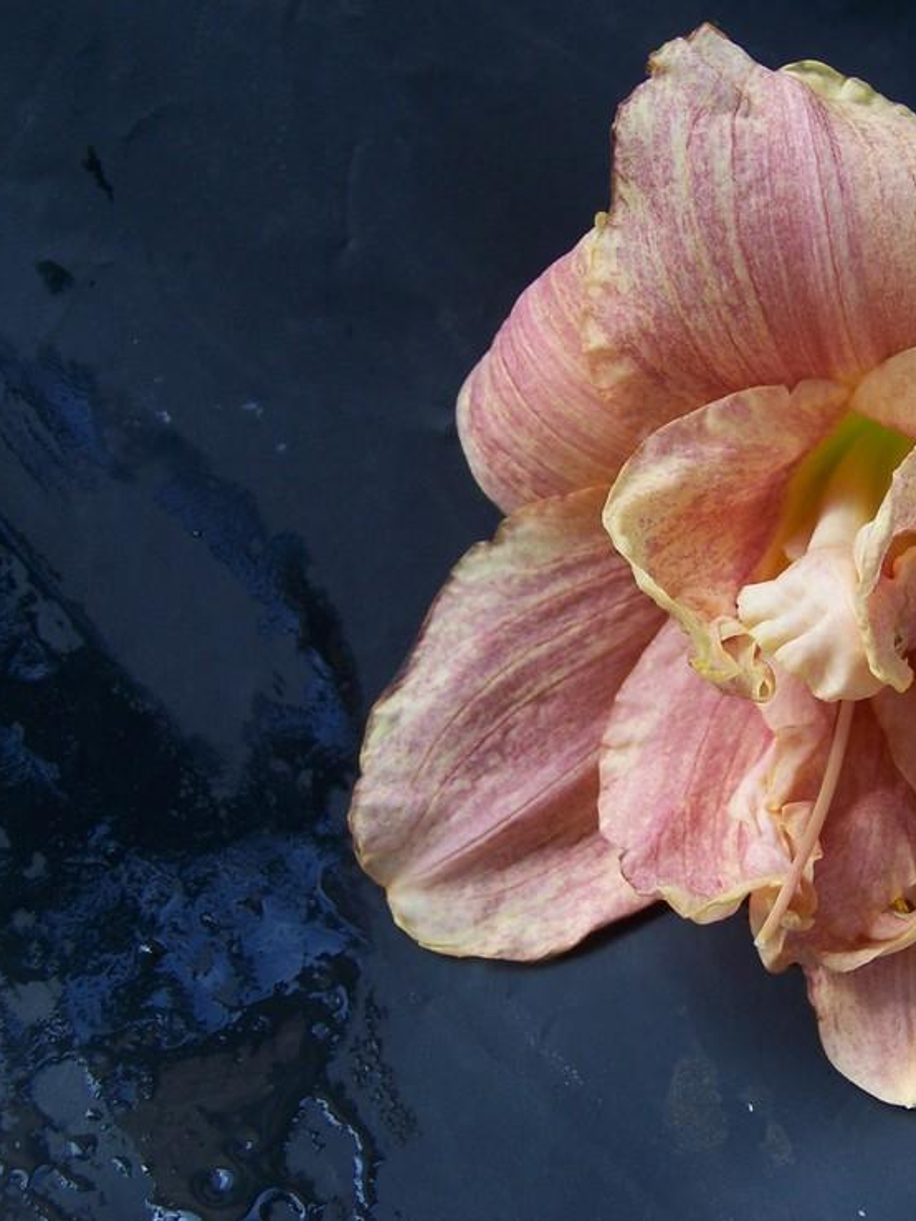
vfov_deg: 29.8
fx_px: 2292
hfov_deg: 22.2
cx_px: 782
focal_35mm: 65
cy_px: 607
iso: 80
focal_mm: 8
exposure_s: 1/125
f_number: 3
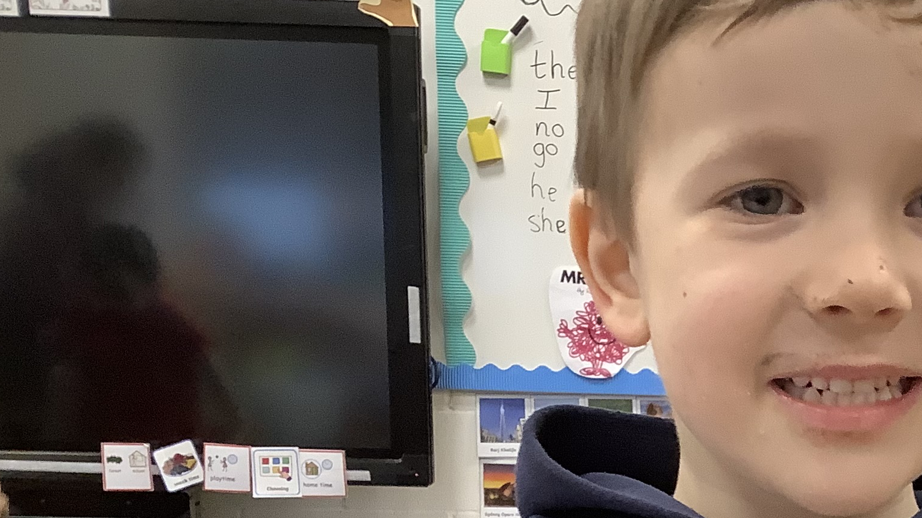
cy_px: 602
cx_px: 967
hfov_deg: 27.3
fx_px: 1760
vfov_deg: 16.2
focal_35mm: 72
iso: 160
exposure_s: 1/60
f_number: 2.4
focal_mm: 3.3
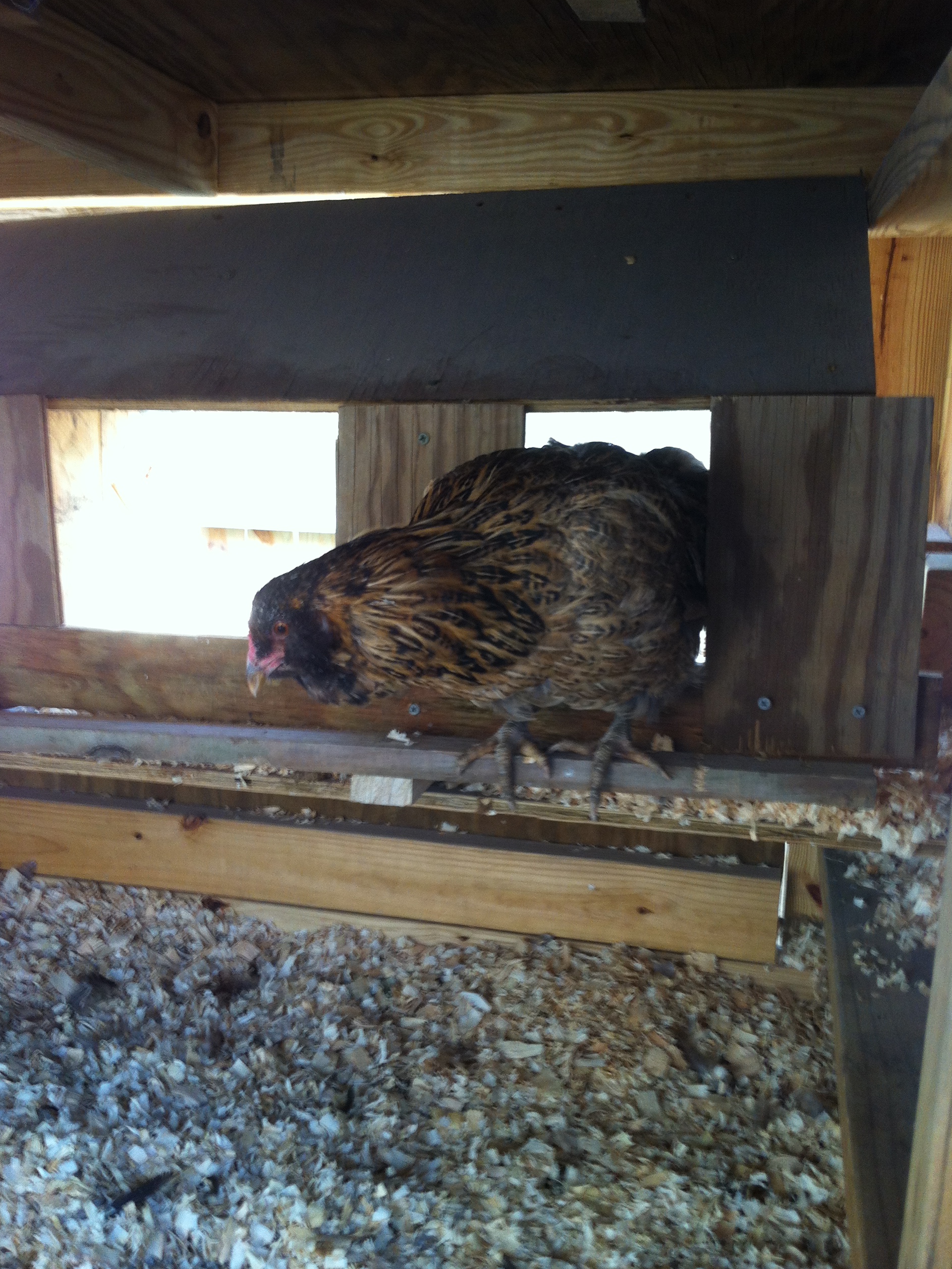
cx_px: 476
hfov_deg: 39.7
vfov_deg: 51.4
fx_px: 1320
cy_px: 630
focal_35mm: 36
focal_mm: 3.85
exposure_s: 1/24
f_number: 2.8
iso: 80
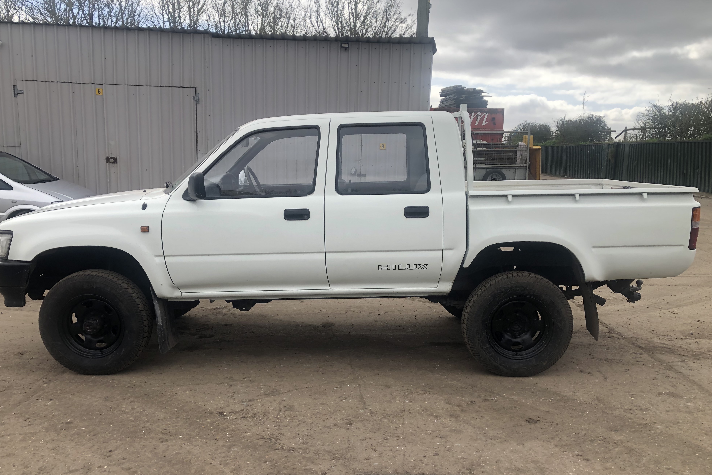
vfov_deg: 43.5
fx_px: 593
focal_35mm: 30
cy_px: 272
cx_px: 346
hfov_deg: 61.9
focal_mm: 3.99
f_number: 1.8
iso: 20
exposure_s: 1/1143
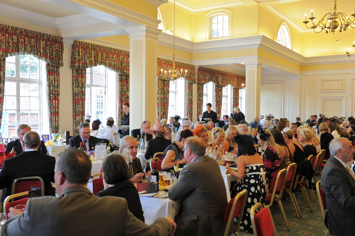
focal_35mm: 36
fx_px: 355
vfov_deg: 36.8
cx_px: 178
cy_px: 118
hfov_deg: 53.2
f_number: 5
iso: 400
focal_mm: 36
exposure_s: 1/40
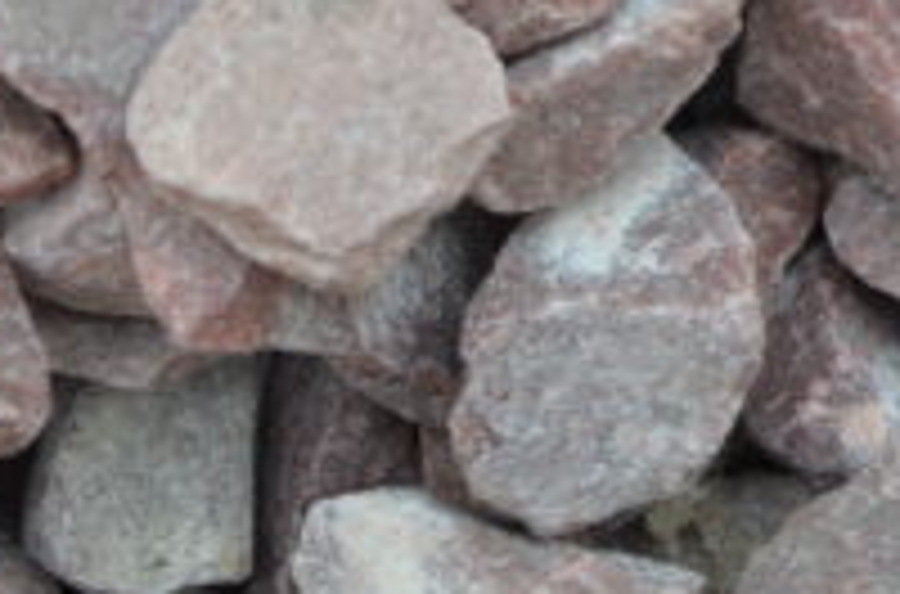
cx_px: 652
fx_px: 5032
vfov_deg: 6.7
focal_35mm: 202
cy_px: 673
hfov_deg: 10.2
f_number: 7.1
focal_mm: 35
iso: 200
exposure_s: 1/200
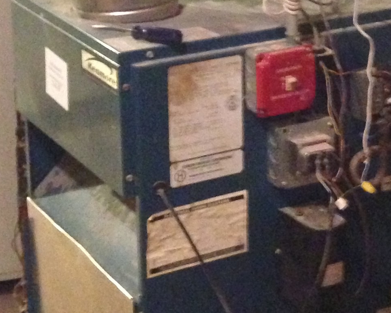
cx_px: 292
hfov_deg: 17.5
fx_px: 1261
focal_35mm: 109
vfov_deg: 13.8
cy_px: -36
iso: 800
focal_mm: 4.13
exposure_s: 1/15
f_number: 2.4
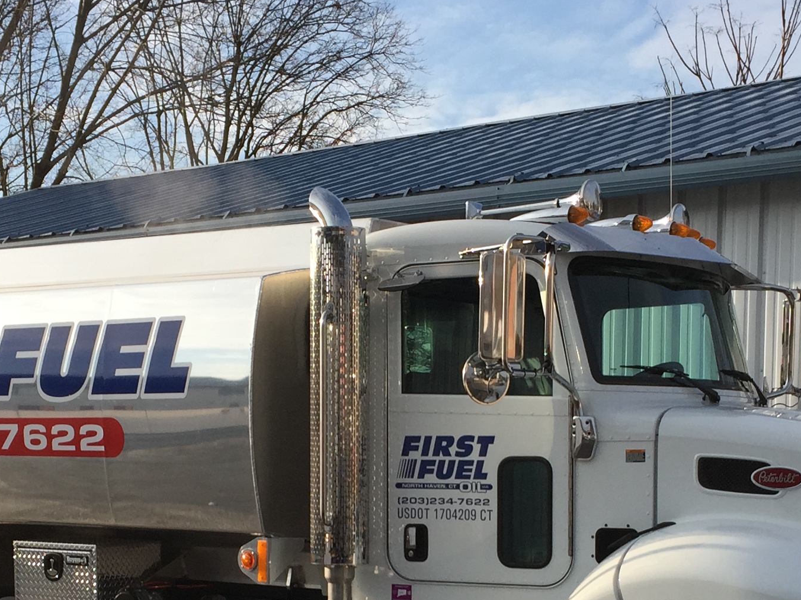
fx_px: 1620
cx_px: 428
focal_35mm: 70
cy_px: 551
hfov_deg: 27.8
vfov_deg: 20.5
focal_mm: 4.15
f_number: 2.2
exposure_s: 1/1799
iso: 32
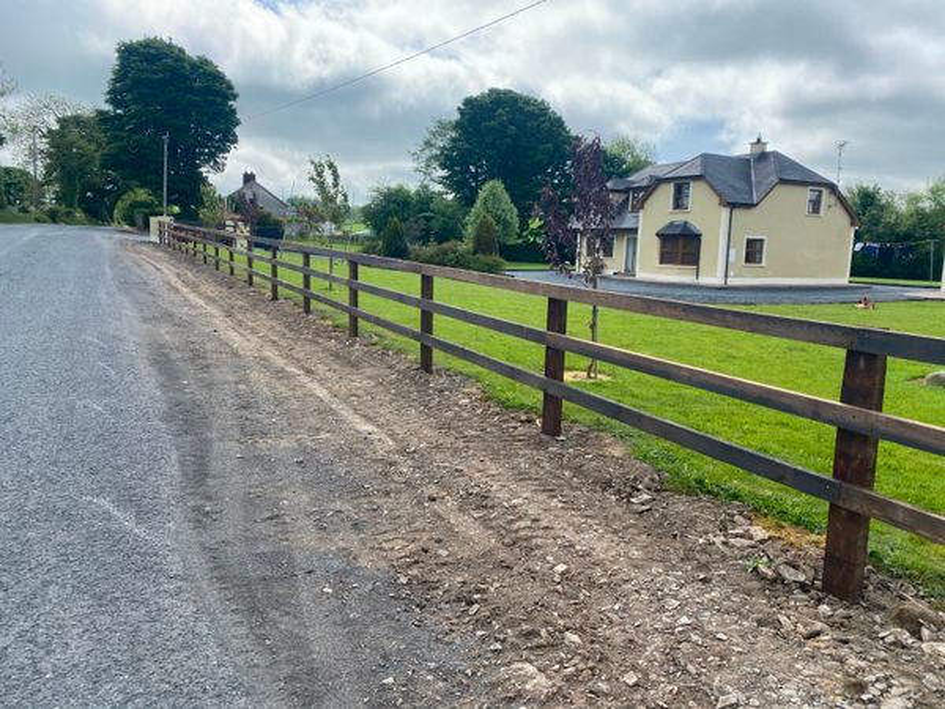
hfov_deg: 67.3
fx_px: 710
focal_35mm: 26
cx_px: 472
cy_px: 354
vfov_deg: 53.1
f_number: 1.8
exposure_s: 1/2688
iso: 32
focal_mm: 4.25
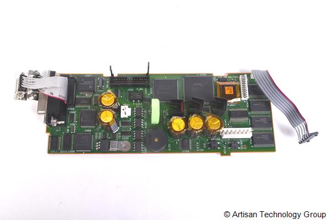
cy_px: 110
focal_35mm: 36
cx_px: 166
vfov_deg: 36.9
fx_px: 331
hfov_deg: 53.1
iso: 200
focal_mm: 24
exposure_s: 1/200
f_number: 16
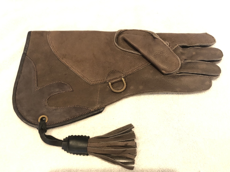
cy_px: 89
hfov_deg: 61.7
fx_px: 193
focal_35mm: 29
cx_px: 115
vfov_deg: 48.2
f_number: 1.8
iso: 100
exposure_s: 1/9
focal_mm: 3.99
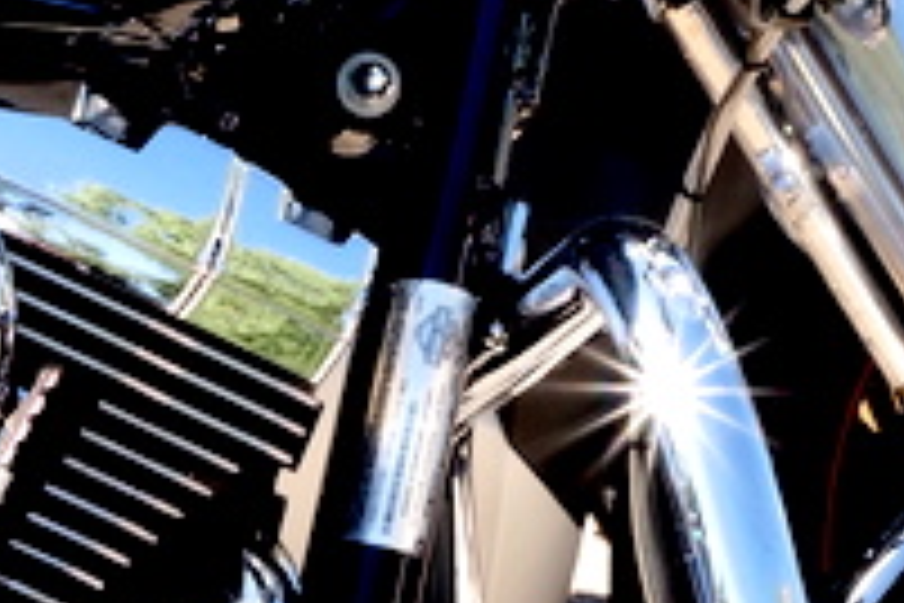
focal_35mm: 315
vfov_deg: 4.4
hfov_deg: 6.5
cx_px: -117
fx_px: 7909
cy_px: 180
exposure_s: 1/30
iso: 800
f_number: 20
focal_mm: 38
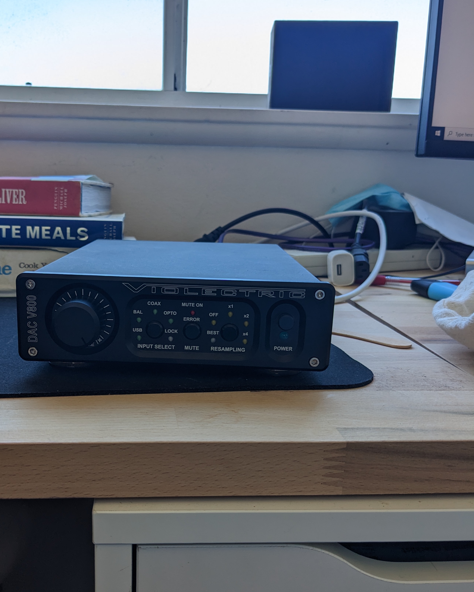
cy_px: 328
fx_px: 579
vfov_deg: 54.1
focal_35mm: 33
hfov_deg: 44.4
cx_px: 200
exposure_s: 1/292
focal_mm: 4.38
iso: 30
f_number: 1.73
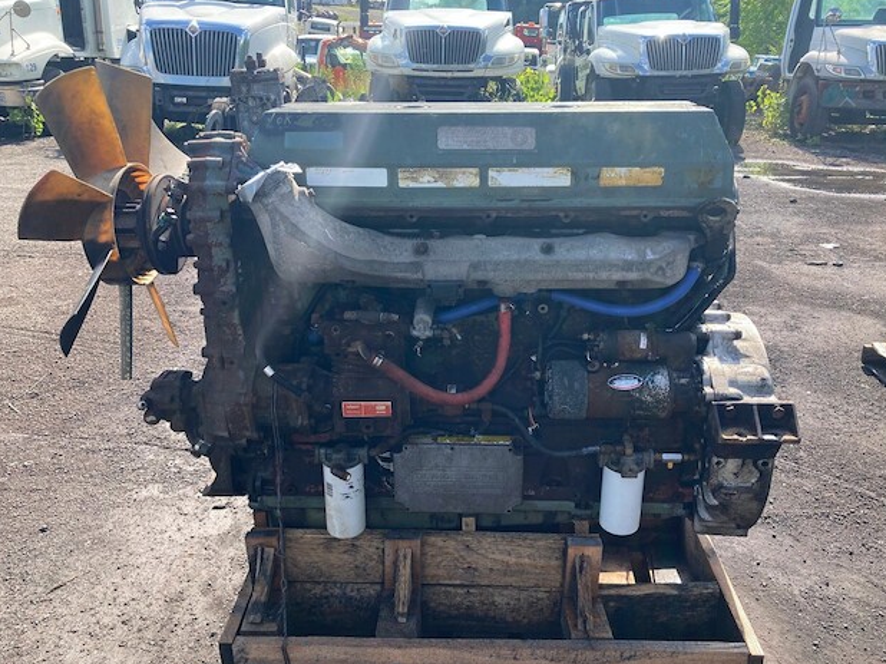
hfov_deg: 61.7
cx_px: 446
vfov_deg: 48.2
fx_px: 742
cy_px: 334
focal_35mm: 29
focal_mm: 3.99
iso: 20
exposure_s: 1/607
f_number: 1.8
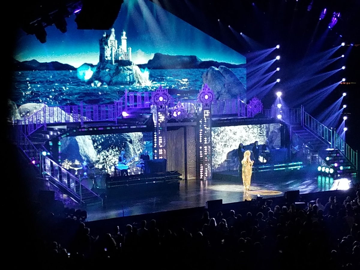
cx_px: 180
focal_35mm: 26
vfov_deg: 53.1
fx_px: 270
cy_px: 135
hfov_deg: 67.3
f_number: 1.7
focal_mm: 4.2
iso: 160
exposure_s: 1/60
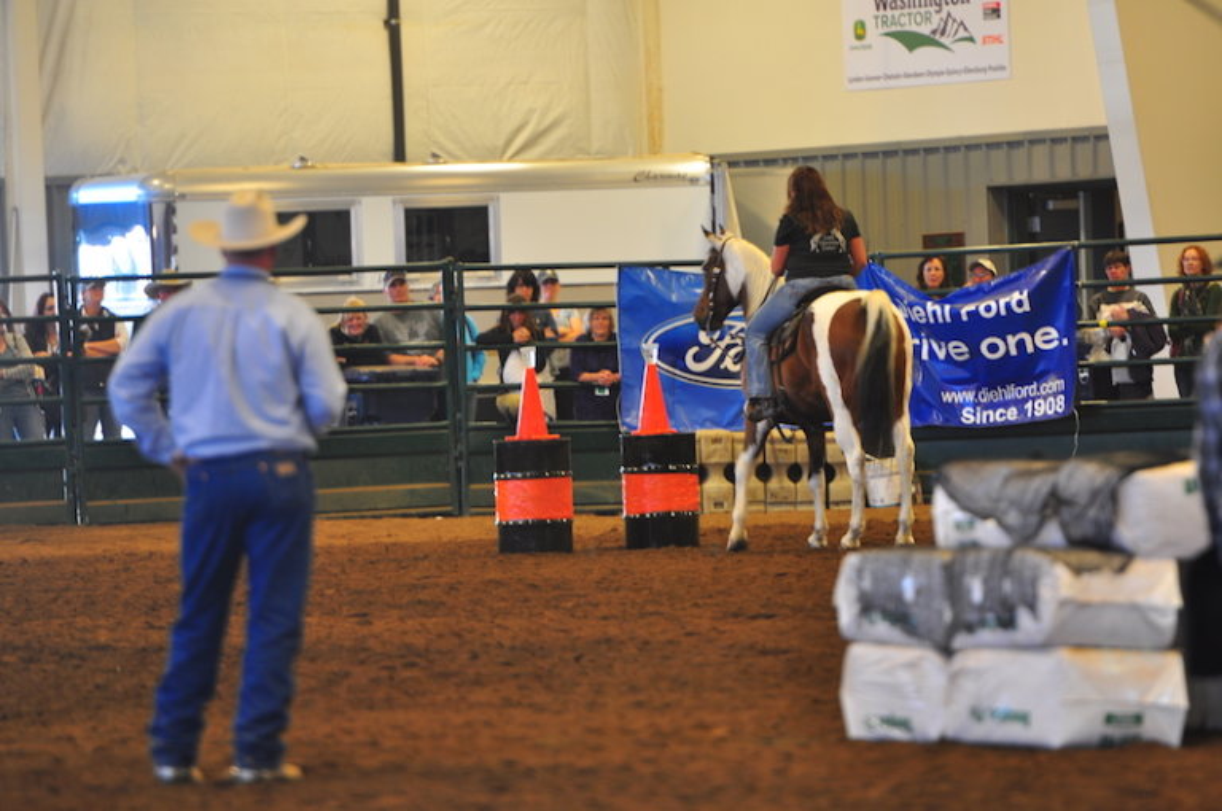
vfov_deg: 4.6
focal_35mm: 300
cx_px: 611
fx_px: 10170
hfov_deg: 6.9
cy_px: 406
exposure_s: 1/25
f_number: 2.8
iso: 200
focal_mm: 200
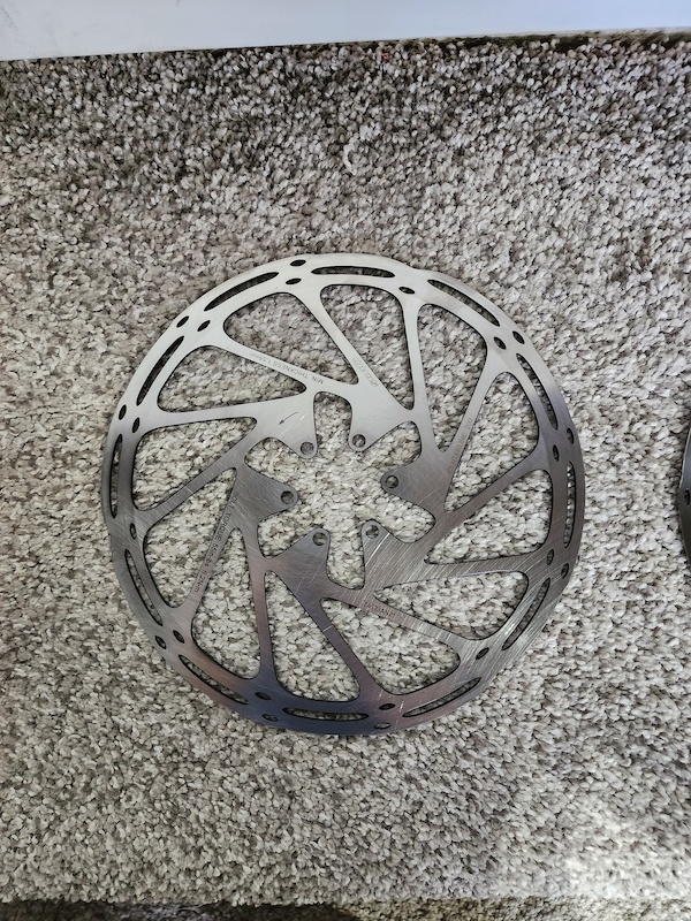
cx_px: 346
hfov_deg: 58.9
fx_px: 612
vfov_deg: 73.9
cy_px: 460
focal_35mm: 23
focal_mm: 6.4
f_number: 1.8
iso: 640
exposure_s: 1/60
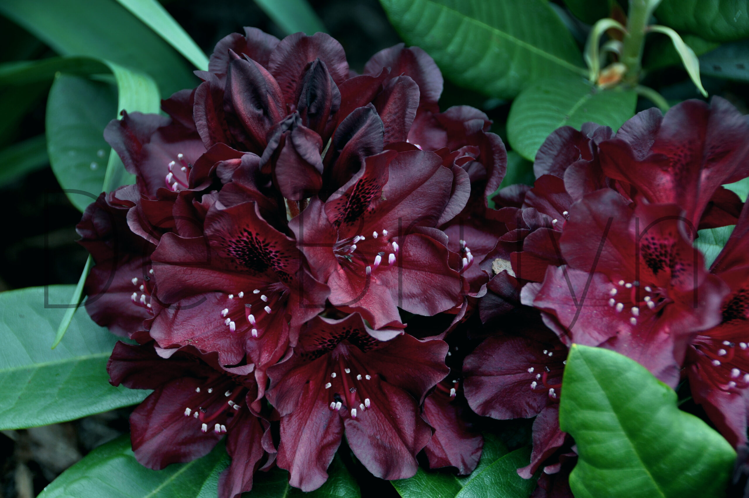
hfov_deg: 19.5
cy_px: 249
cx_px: 374
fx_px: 2182
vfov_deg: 13.0
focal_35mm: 105
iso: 400
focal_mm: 70
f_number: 5
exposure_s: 1/80
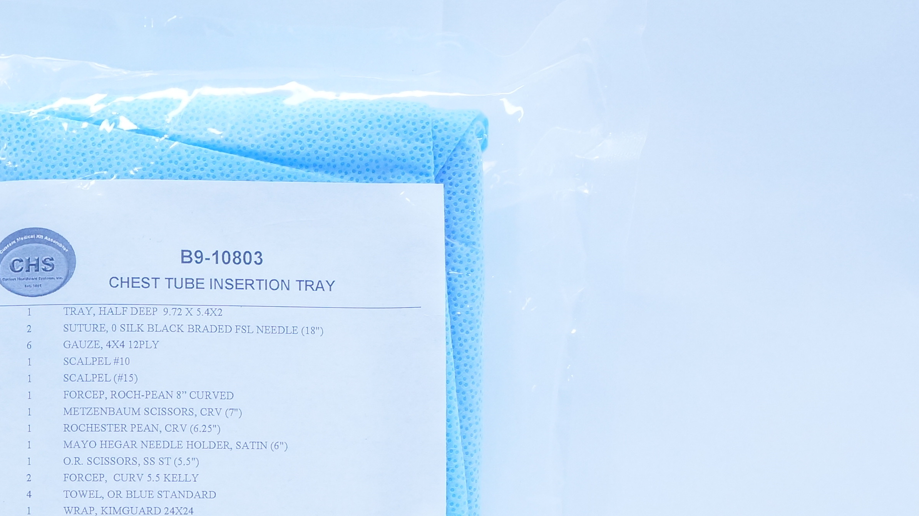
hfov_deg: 24.9
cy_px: 573
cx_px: 181
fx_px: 2047
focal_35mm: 84
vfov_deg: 14.1
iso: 800
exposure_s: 1/200
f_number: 4.5
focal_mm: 26
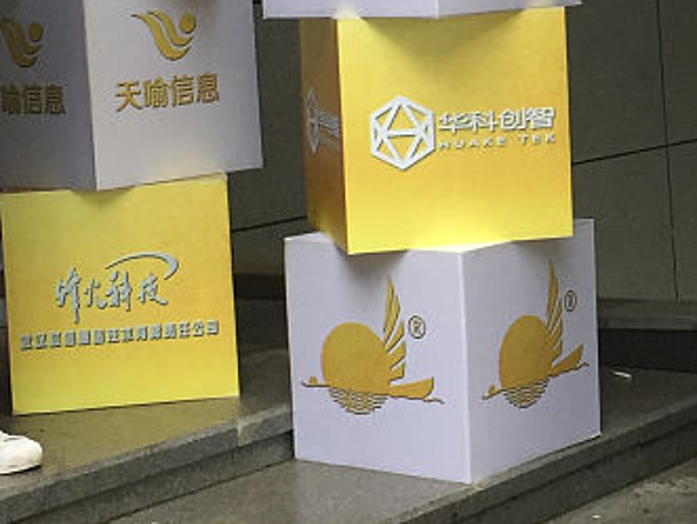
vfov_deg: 14.1
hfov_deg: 18.4
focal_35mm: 105
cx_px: 623
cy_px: 128
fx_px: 2116
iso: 50
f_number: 2.2
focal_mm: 4.15
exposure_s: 1/33
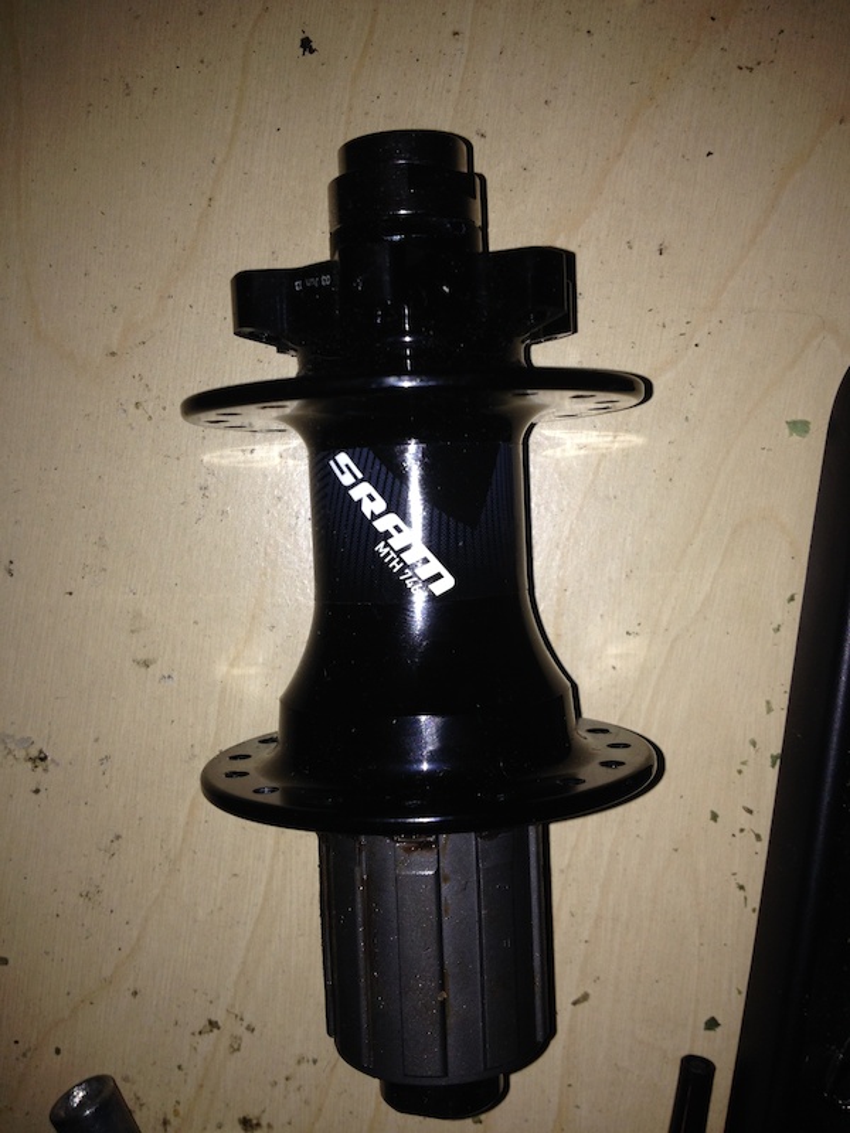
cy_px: 566
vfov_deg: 52.6
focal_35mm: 35
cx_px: 425
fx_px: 1146
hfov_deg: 40.7
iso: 50
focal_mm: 4.28
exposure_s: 1/114
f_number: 2.4
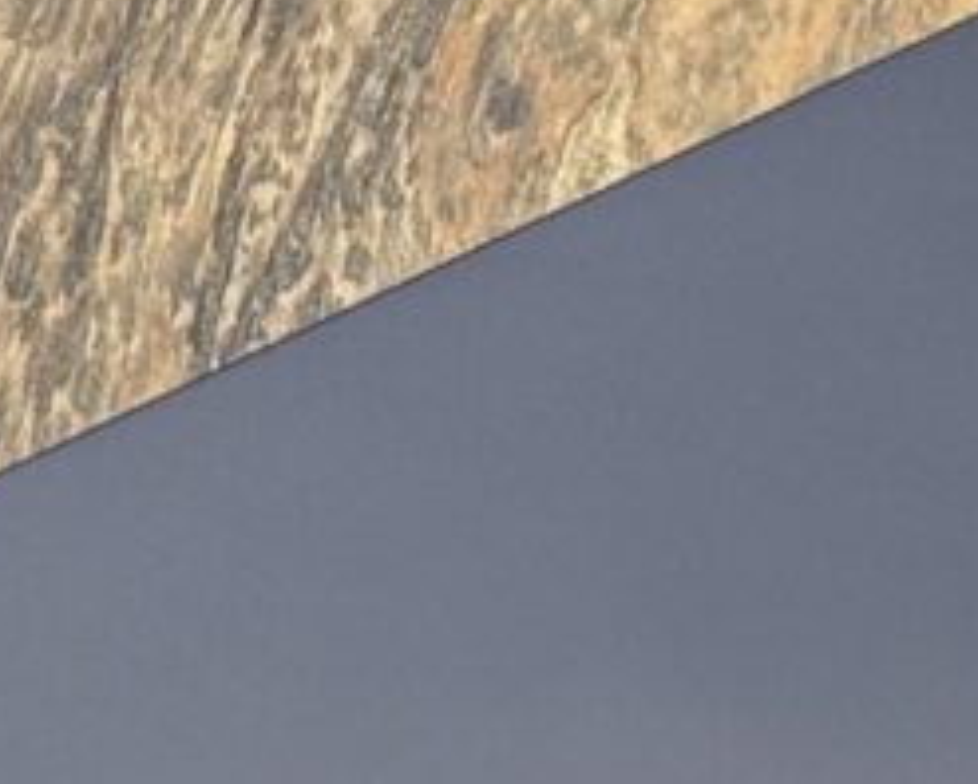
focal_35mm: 291
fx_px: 8430
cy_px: 0
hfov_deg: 6.6
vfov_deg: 5.3
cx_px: 71
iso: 80
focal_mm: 6.76
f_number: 1.78
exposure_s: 1/611
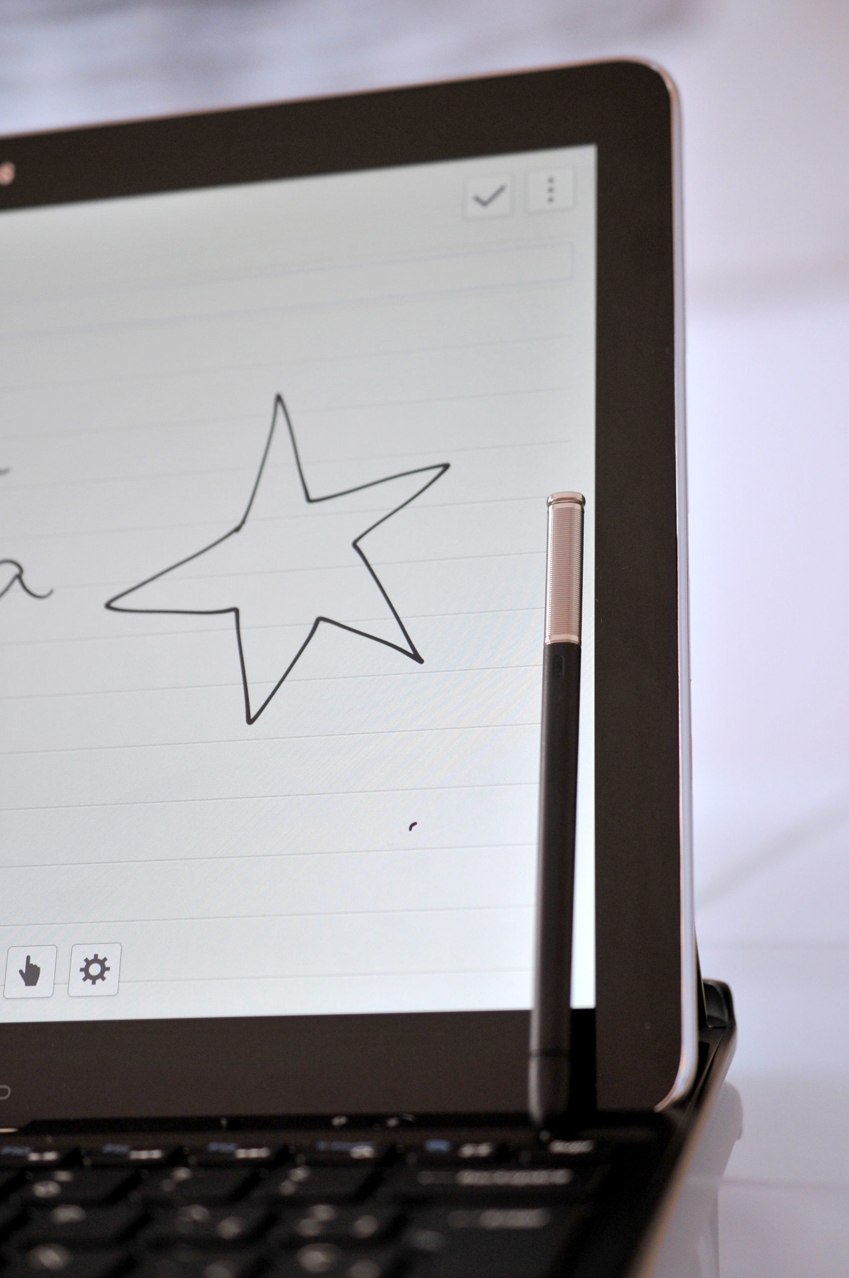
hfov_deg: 22.6
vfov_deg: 33.4
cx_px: 424
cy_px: 639
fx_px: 2128
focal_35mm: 60
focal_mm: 40
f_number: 3
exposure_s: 1/80
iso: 400
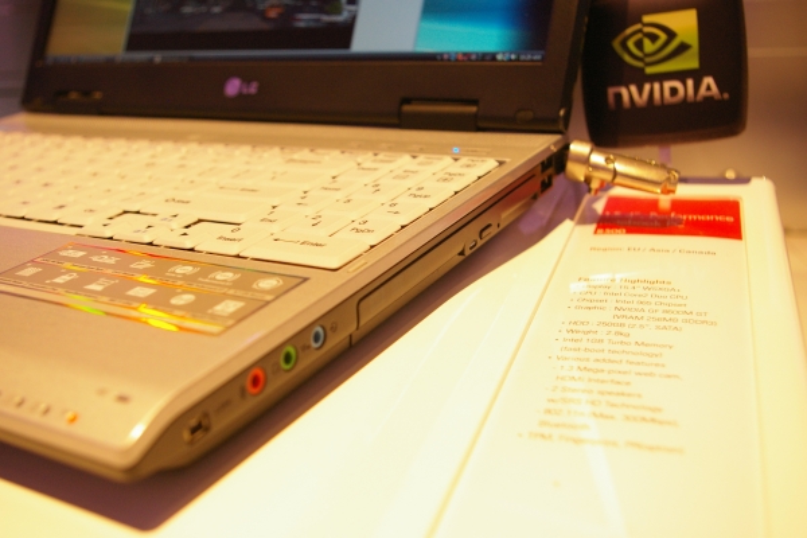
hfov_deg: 49.6
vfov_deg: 34.2
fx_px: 874
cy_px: 269
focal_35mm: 39
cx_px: 404
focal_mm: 26
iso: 800
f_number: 5.6
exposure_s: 1/45
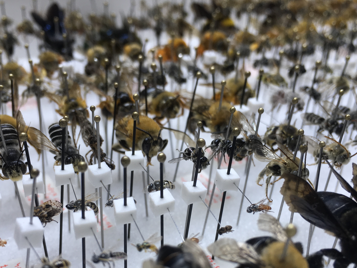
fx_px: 413
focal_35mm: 40
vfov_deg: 35.6
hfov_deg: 46.8
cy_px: 176
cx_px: 169
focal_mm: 4.15
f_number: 2.2
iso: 25
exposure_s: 1/60
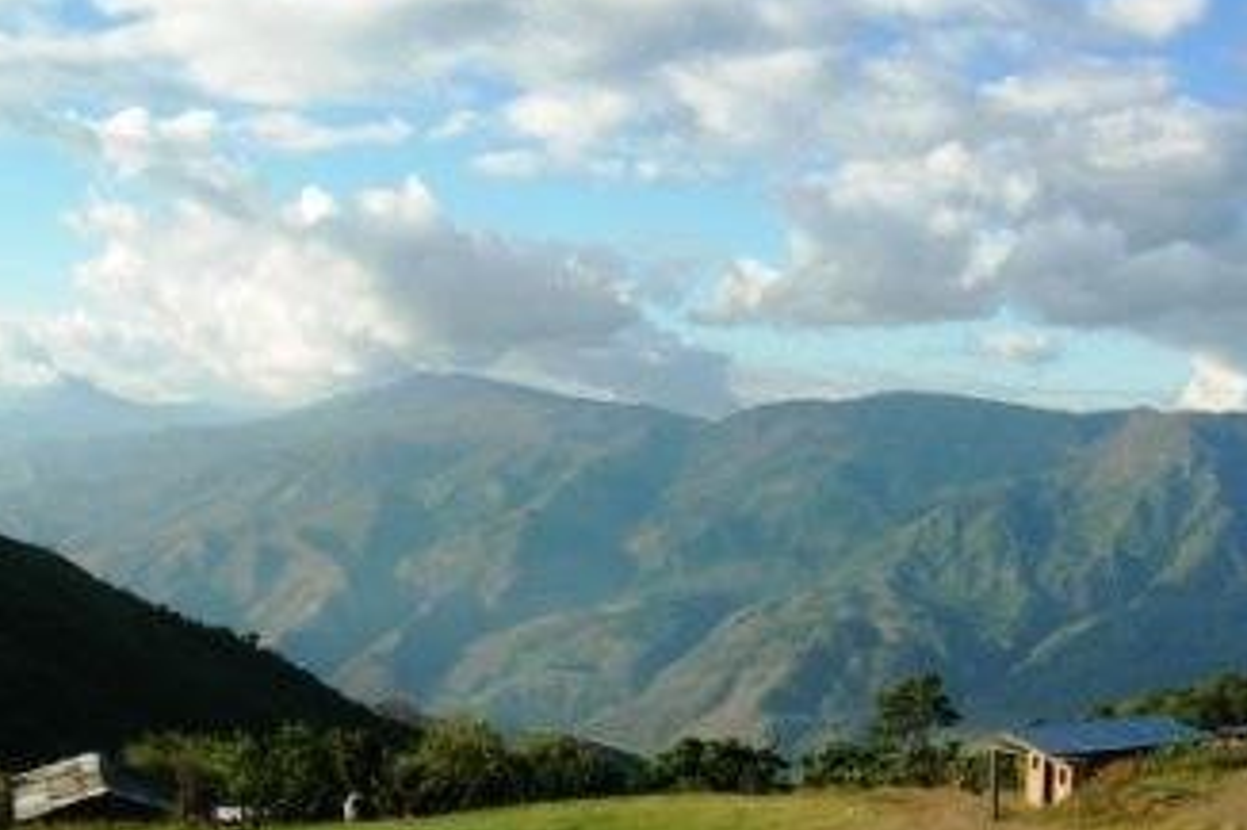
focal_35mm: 50
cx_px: 639
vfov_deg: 26.8
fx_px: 1731
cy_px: 535
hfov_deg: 39.6
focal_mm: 5.4
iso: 50
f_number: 4.8
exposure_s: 1/312
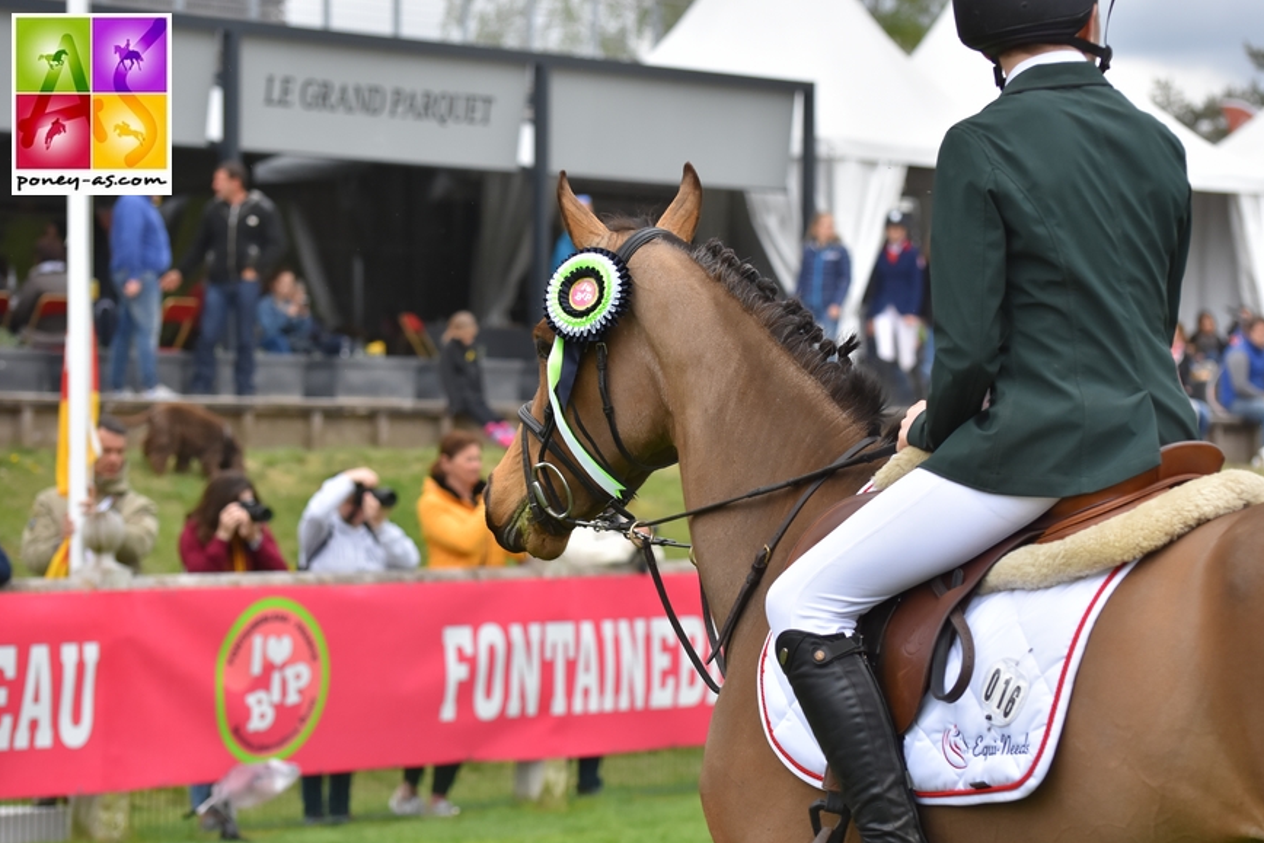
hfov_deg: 14.2
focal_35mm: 145
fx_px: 5074
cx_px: 633
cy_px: 422
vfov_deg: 9.5
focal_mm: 95
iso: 640
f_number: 4.5
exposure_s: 1/1000
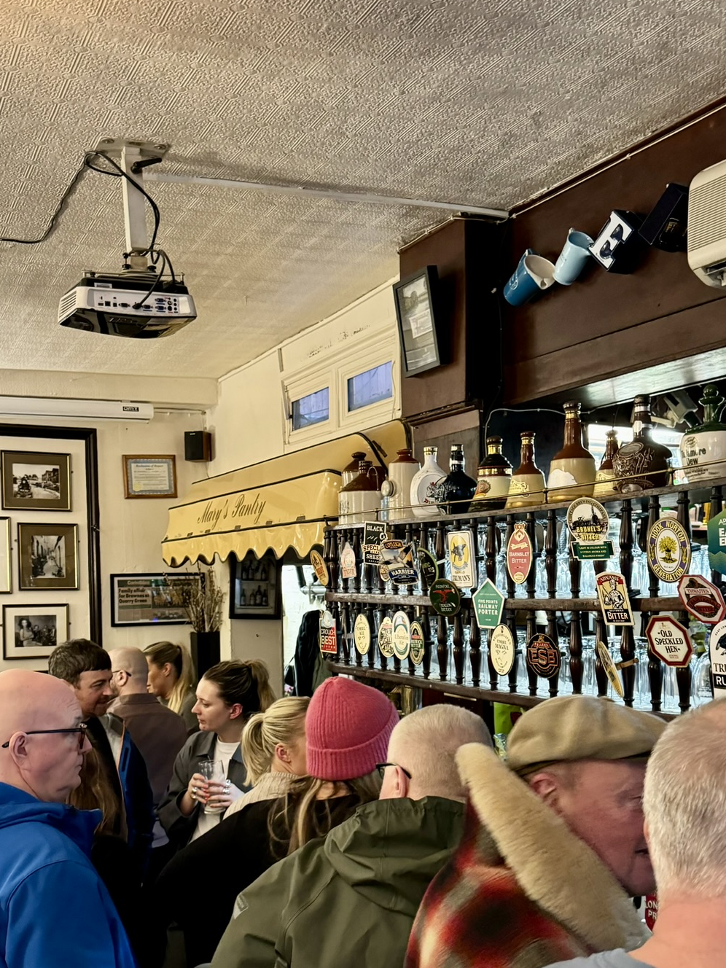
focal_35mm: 37
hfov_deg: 38.6
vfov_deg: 49.7
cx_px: 336
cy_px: 596
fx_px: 1035
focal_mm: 6.86
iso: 800
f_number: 1.78
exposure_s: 1/33
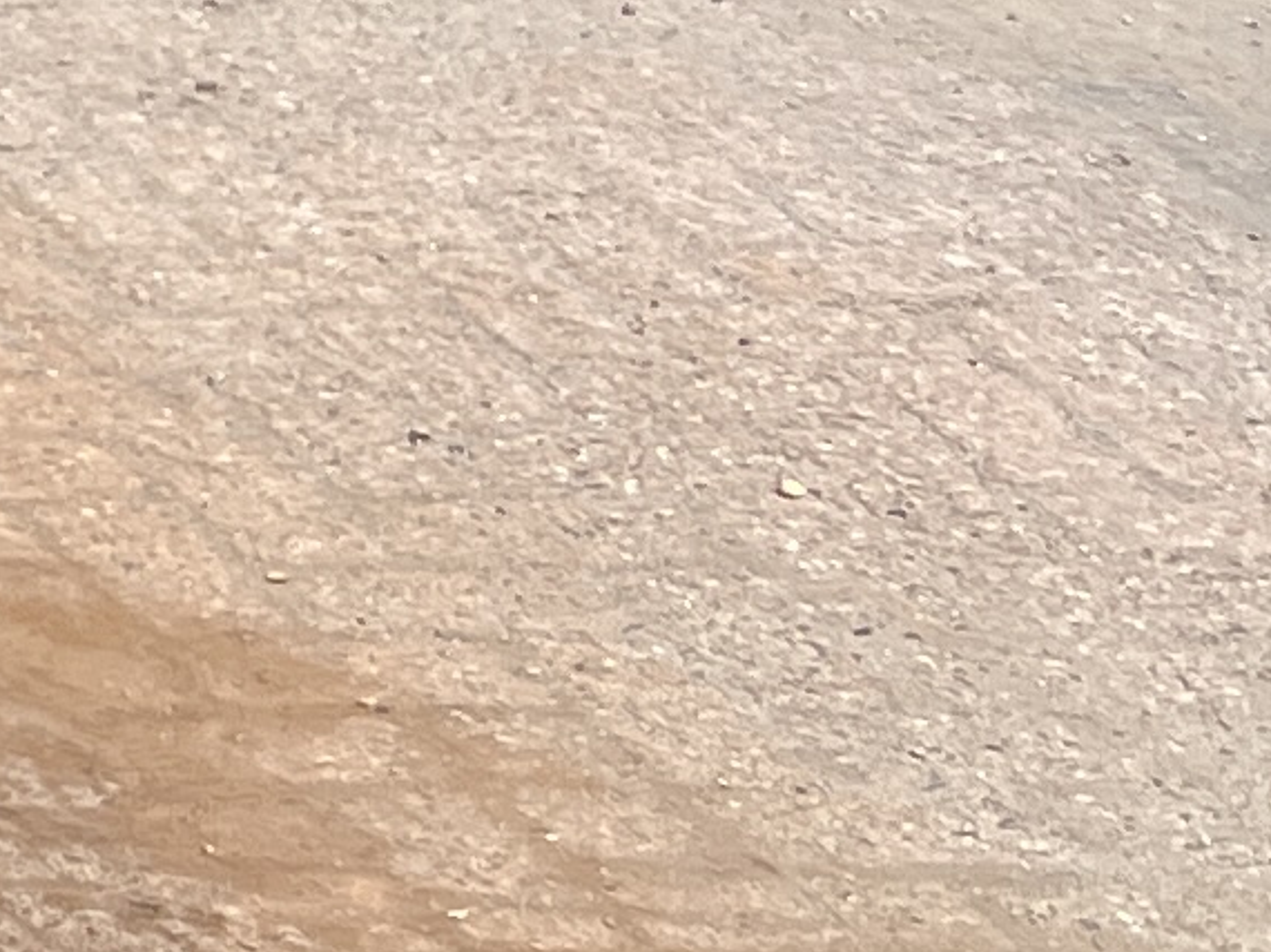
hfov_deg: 8.6
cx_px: -2807
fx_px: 6753
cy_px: -1284
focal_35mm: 184
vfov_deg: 7.6
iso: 50
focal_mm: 5.7
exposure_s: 1/3165
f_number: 1.5
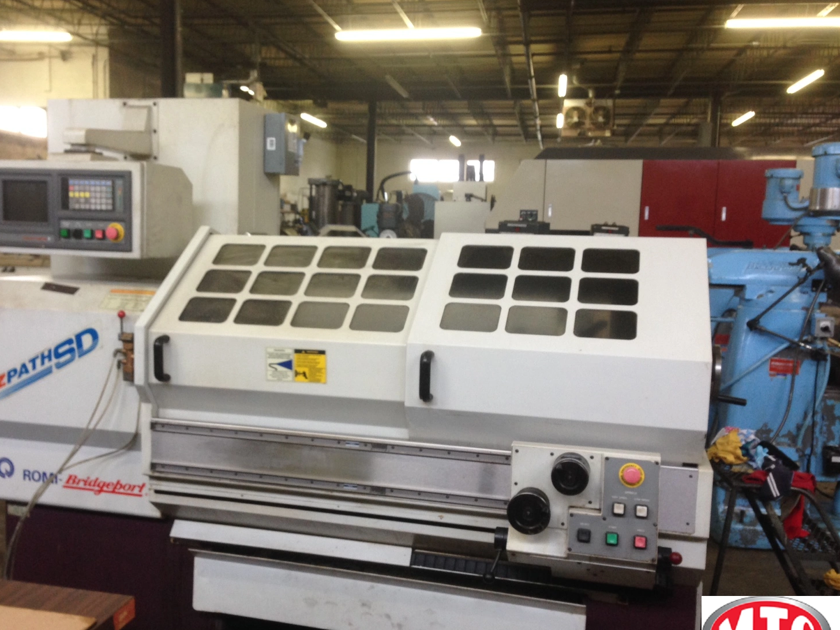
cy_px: 333
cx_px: 372
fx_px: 898
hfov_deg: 50.0
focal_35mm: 37
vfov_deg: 38.7
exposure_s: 1/20
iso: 100
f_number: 2.4
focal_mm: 4.12
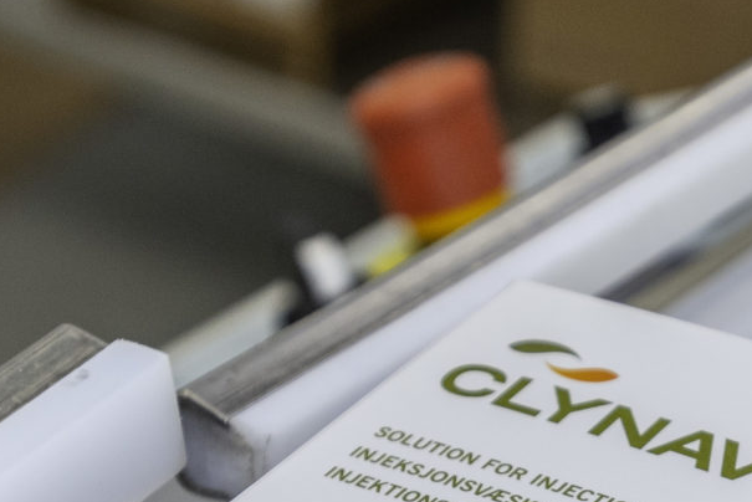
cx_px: 720
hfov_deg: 15.9
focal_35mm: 127
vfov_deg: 10.5
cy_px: 737
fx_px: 2654
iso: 800
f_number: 5.6
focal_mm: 30
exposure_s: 1/250
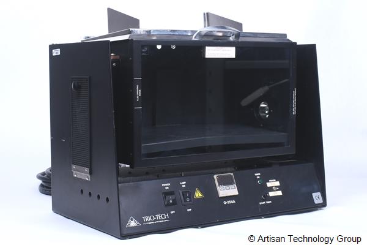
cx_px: 184
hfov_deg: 51.9
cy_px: 122
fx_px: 377
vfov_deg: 35.9
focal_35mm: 37
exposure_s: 1/200
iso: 200
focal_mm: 25
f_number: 14
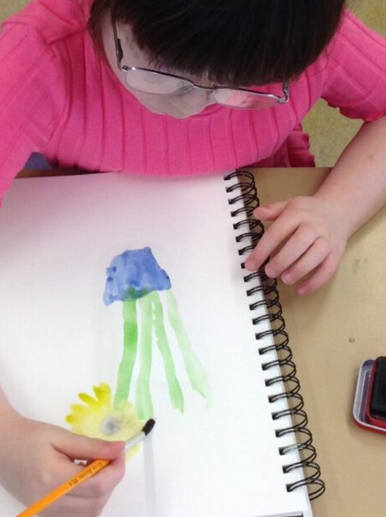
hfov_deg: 19.6
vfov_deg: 25.9
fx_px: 1118
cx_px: 188
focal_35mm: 75
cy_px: 182
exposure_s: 1/30
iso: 50
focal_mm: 4.28
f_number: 2.4
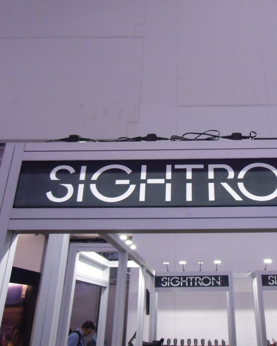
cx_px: 188
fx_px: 328
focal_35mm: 32
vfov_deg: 55.7
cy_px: 176
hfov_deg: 45.0
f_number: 3
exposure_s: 1/80
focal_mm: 4.24
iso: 400
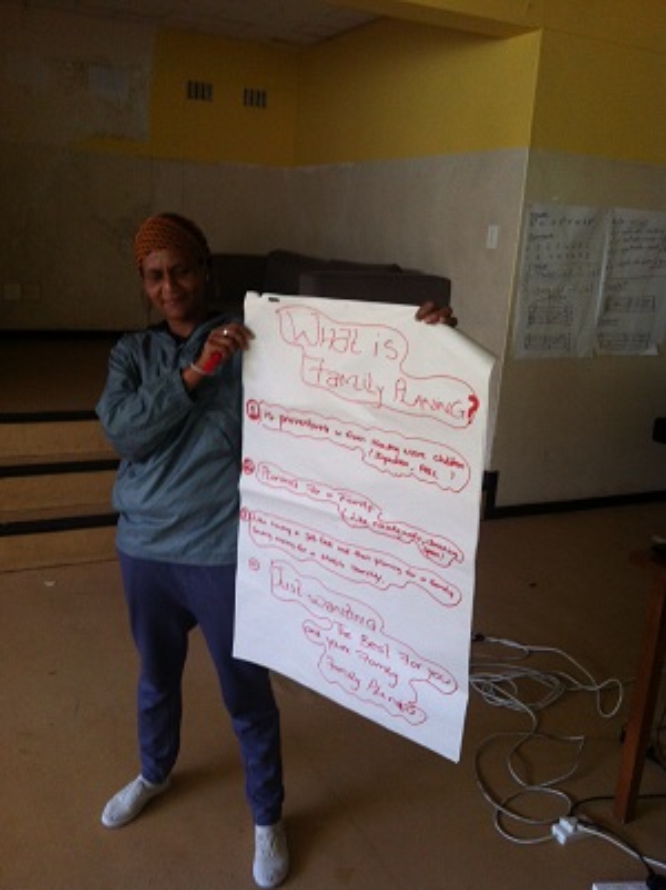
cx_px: 333
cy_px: 445
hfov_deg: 40.6
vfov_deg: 52.7
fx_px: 899
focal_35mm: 35
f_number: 2.8
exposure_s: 1/15
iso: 100
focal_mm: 3.85
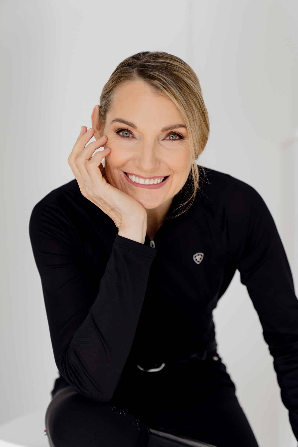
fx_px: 944
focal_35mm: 76
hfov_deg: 17.9
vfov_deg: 26.6
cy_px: 240
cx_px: 160
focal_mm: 70
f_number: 2.8
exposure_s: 1/400
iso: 100
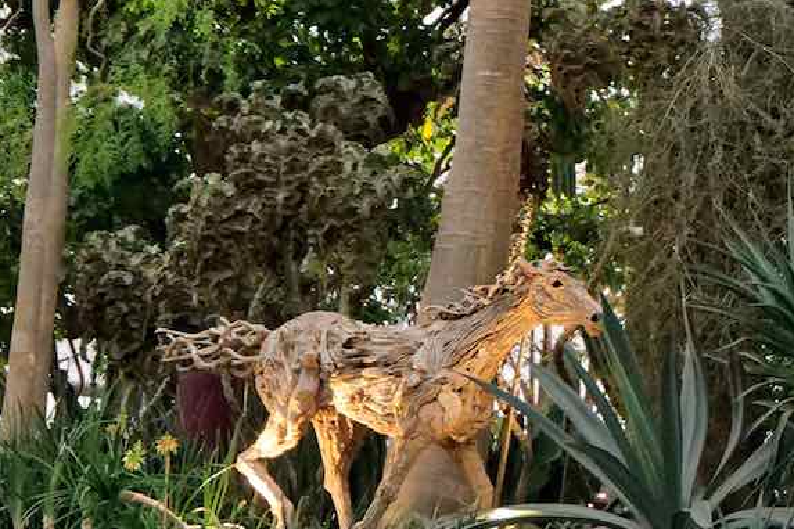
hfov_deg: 8.6
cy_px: -62
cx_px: 1495
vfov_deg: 6.0
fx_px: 5028
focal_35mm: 228
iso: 2500
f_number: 4
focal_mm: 34
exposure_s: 1/125
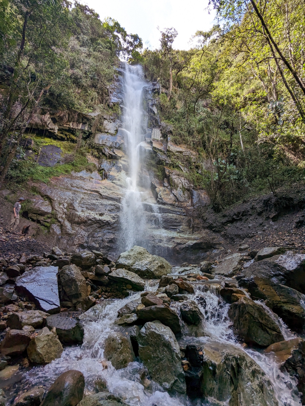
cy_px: 203
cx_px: 152
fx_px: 188
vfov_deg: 94.5
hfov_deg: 78.1
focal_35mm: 16
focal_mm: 2.35
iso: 56
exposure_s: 1/296
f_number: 2.2
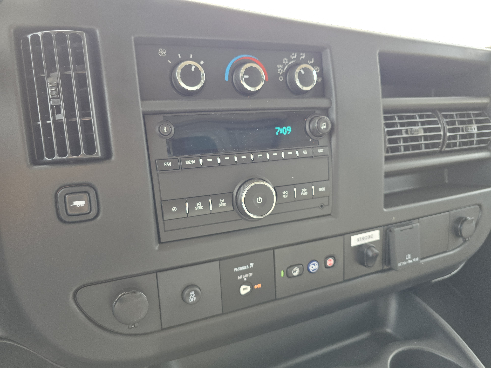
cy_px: 184
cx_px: 246
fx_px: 326
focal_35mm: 23
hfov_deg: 73.9
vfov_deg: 58.9
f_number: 1.7
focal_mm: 6.3
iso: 100
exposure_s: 1/180
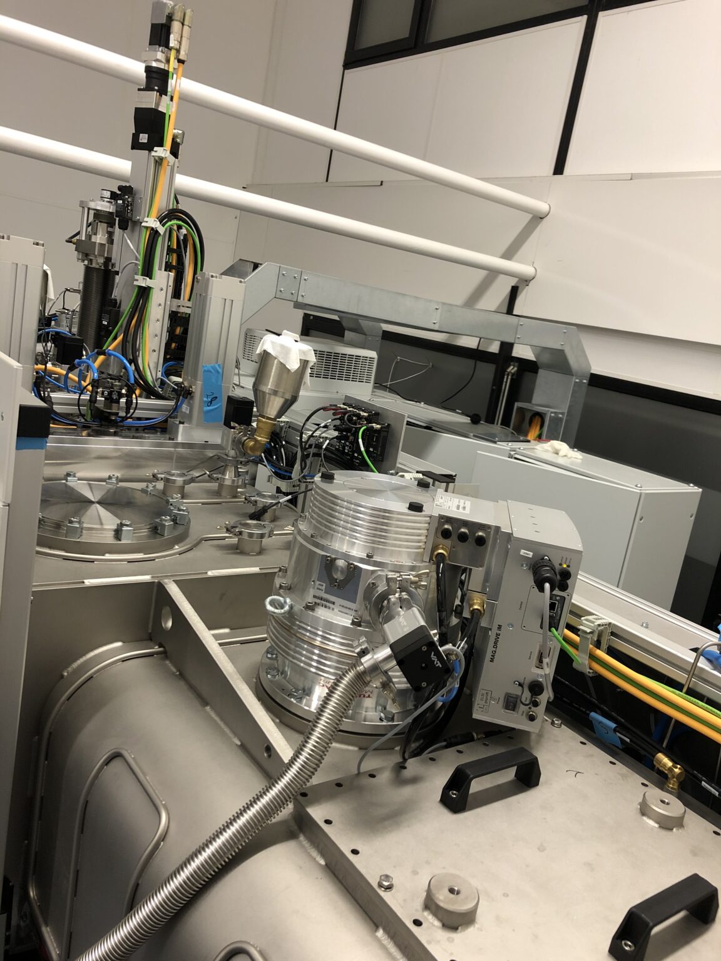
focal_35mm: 28
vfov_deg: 63.4
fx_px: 778
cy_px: 480
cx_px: 360
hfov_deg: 49.7
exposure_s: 1/17
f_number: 1.8
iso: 40
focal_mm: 3.99
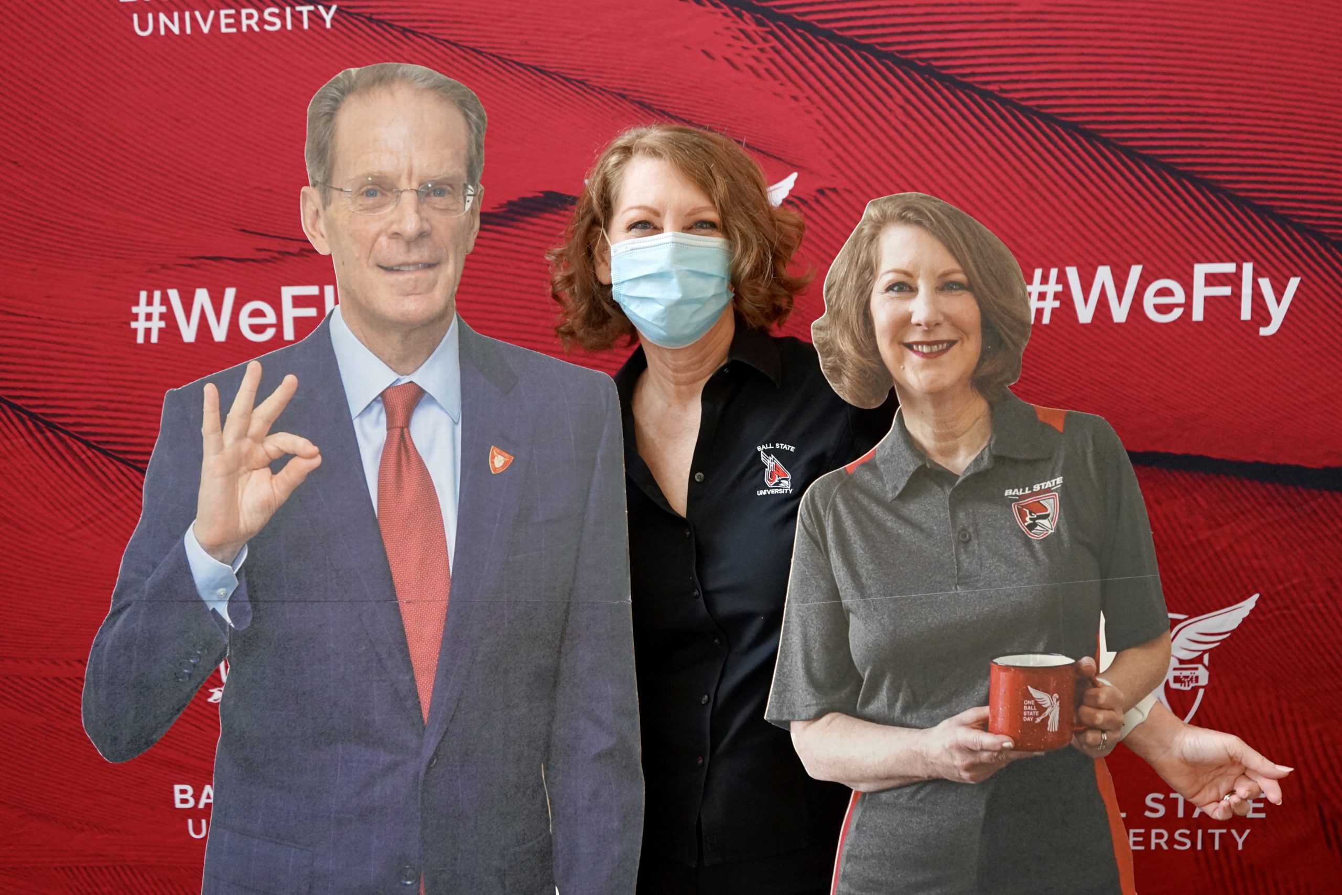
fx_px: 1379
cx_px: 671
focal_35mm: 37
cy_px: 448
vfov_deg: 35.9
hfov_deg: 51.9
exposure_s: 1/160
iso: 1600
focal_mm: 37
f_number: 4
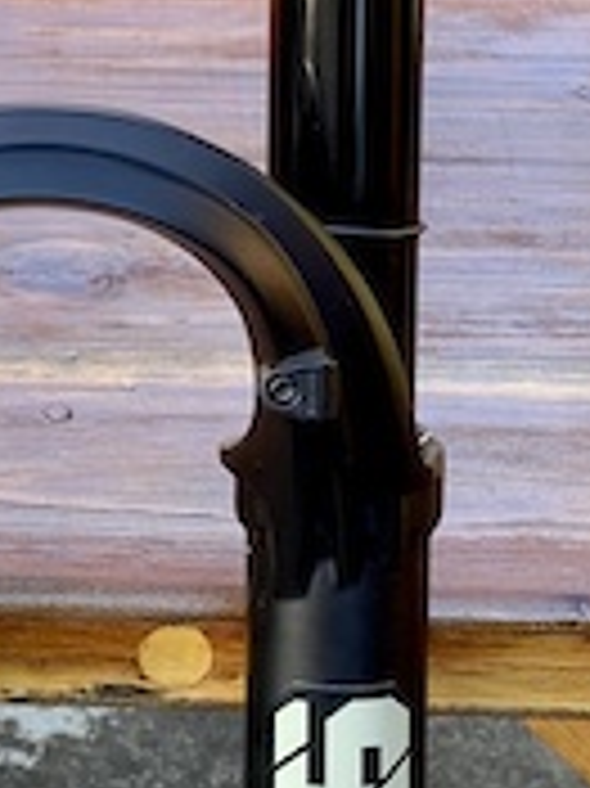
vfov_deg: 16.6
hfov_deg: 12.4
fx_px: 2708
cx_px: 68
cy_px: 387
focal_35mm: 119
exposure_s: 1/122
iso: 50
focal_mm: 4.25
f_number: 1.8
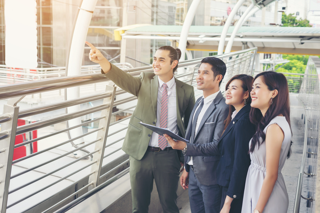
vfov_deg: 27.0
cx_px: 160
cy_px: 106
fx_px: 445
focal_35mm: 50
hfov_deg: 39.6
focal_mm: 50
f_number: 4.5
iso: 500
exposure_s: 1/200
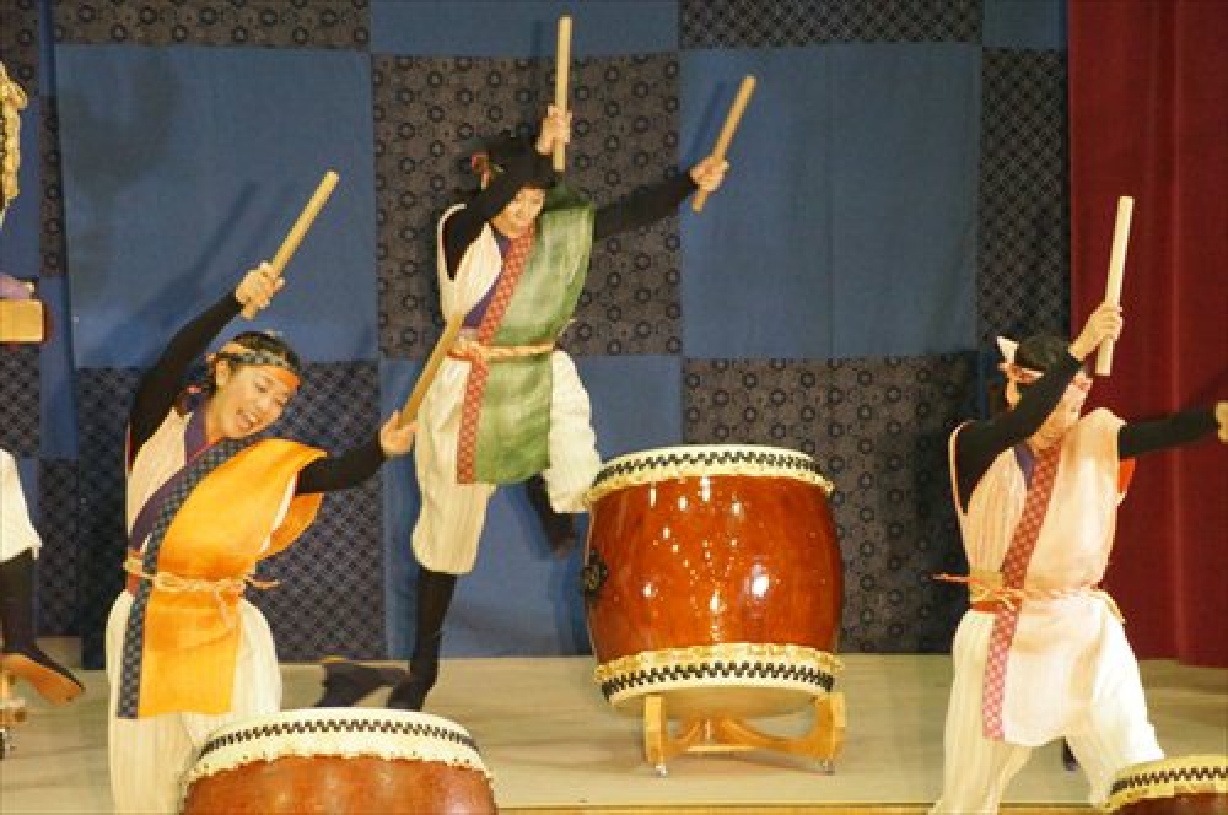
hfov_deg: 6.9
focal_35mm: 300
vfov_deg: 4.6
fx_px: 10220
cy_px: 408
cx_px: 614
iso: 3200
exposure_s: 1/200
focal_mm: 200
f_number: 5.6
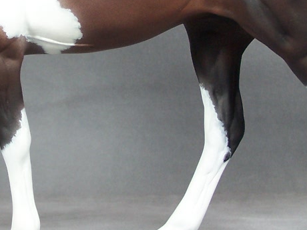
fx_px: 1481
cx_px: 95
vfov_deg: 8.8
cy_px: 2
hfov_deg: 11.8
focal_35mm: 167
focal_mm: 10.7
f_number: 3.2
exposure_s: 1/30
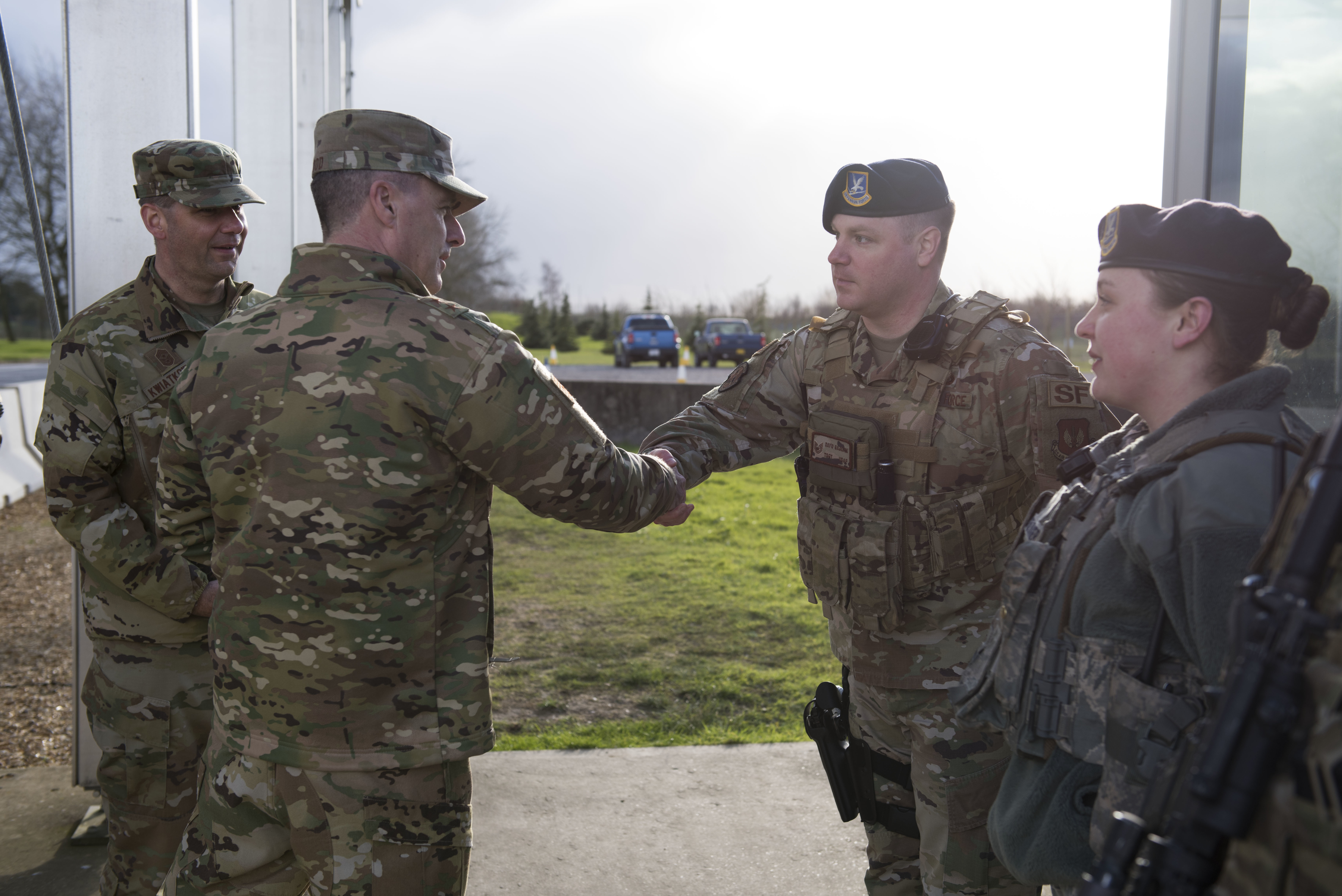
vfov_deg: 29.9
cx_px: 671
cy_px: 448
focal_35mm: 45
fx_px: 1678
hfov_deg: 43.6
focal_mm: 45
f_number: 4.5
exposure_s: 1/250
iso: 100
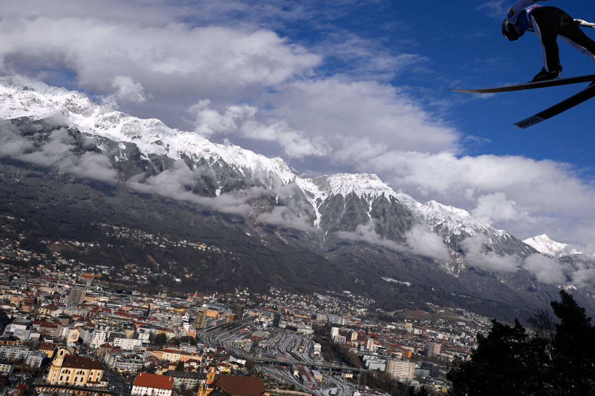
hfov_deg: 54.5
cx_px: 405
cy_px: 132
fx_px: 562
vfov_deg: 38.4
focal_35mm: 34
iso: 160
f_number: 5
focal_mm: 24
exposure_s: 1/6400
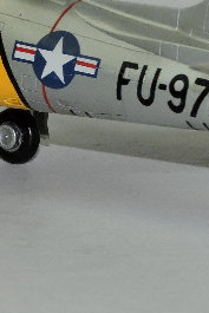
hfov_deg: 2.6
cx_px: 50
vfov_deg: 3.9
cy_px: 40
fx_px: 4600
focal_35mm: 529
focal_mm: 26.9
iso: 200
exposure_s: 1/60
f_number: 5.2
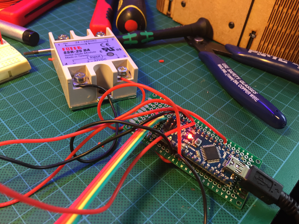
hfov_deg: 61.7
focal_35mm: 29
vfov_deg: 48.2
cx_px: 150
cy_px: 112
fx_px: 250
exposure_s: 1/33
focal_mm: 4.15
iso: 100
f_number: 2.2
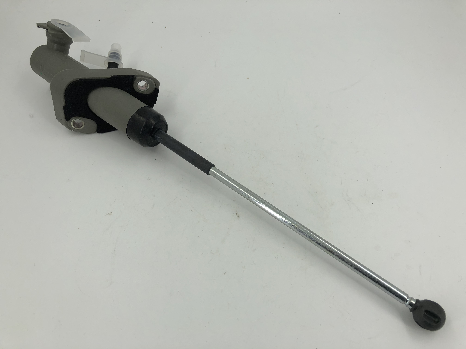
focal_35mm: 28
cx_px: 233
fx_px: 377
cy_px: 174
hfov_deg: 63.4
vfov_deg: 49.7
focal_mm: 4
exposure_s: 1/1263
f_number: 1.8
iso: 20
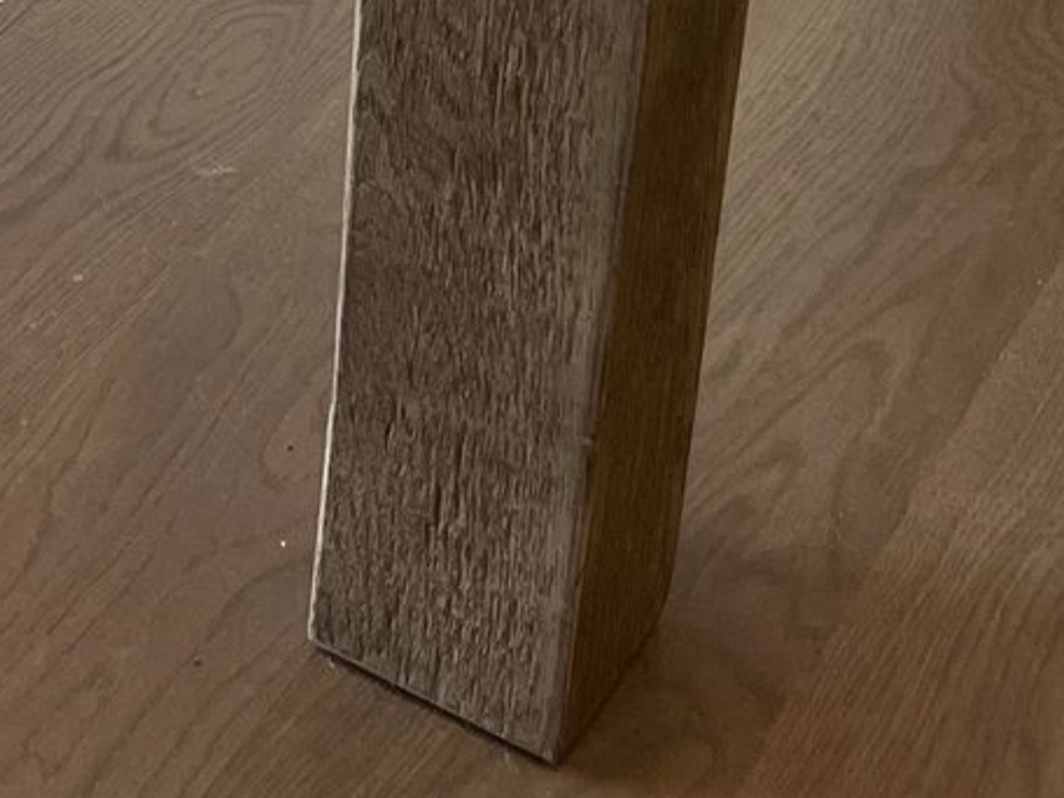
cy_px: -670
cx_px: -387
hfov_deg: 16.2
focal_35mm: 114
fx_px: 3504
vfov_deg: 11.9
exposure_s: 1/120
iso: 64
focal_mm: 5.7
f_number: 1.5
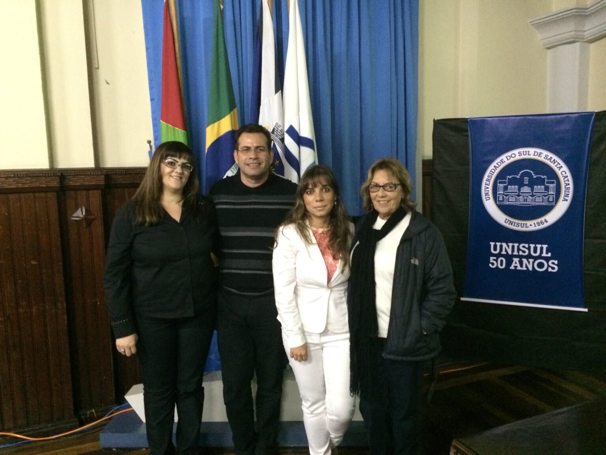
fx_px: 525
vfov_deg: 46.8
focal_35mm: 30
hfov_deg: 60.0
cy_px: 228
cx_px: 303
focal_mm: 4.12
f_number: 2.2
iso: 500
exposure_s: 1/15
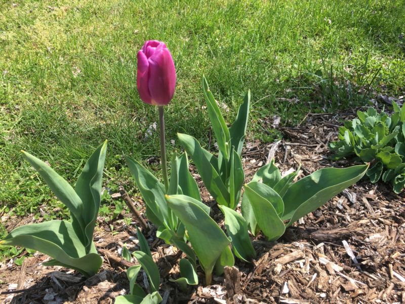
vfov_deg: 48.2
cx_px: 202
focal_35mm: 29
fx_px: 339
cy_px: 152
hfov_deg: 61.7
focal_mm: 4.15
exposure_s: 1/674
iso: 25
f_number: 2.2
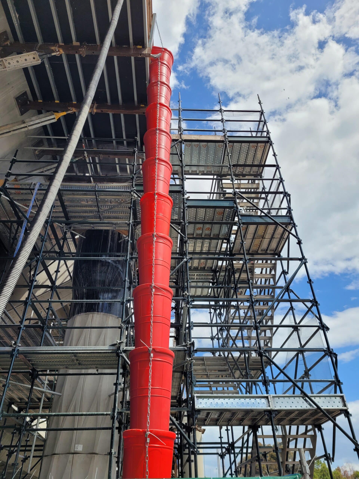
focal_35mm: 26
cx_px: 180
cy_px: 240
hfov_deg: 53.1
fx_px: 360
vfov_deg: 67.3
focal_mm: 5.4
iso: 40
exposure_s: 1/2365
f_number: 1.8
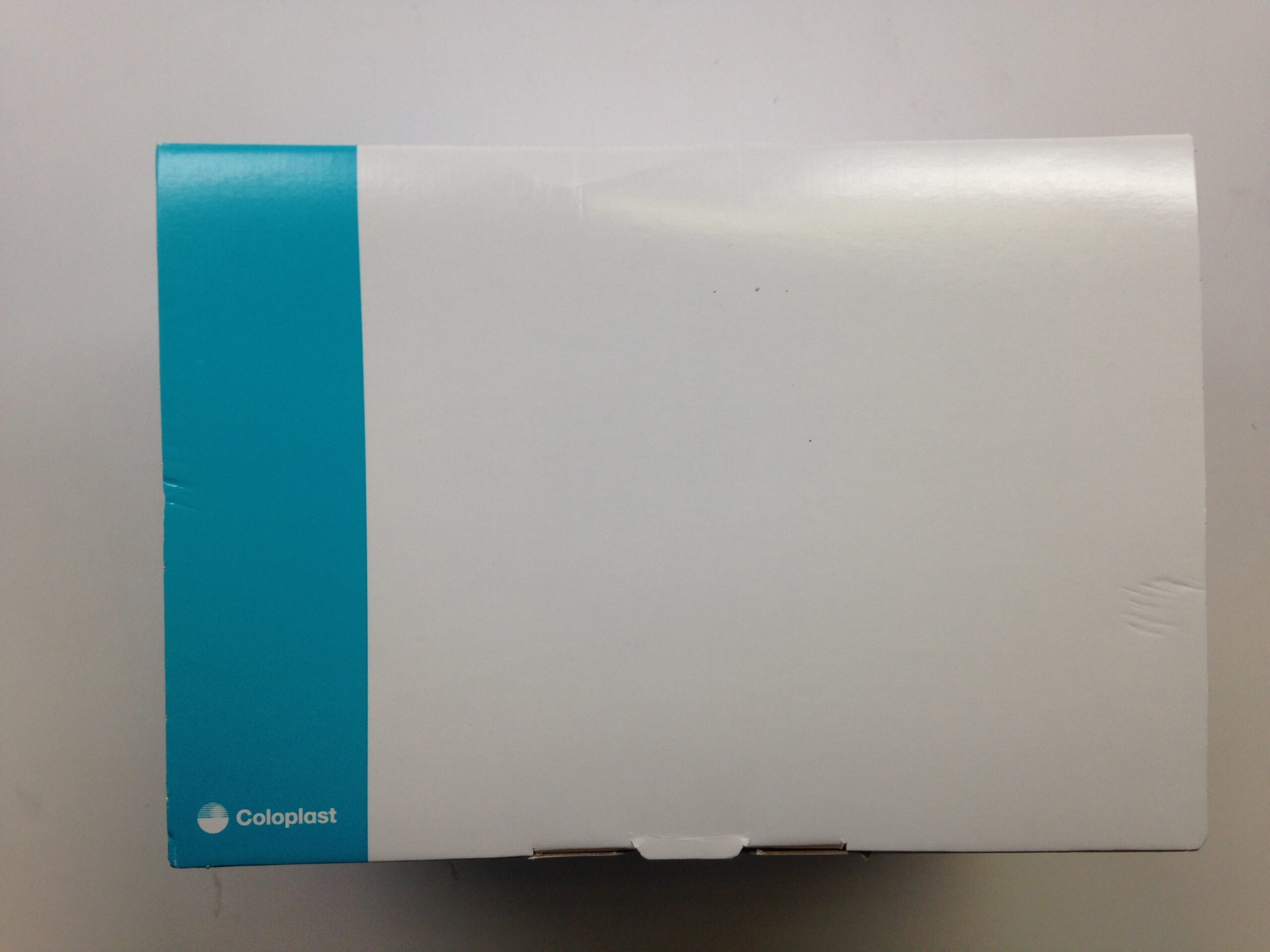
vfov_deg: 42.9
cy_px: 476
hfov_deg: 55.4
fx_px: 1211
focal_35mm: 33
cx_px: 635
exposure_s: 1/60
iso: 50
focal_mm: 4.12
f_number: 2.4
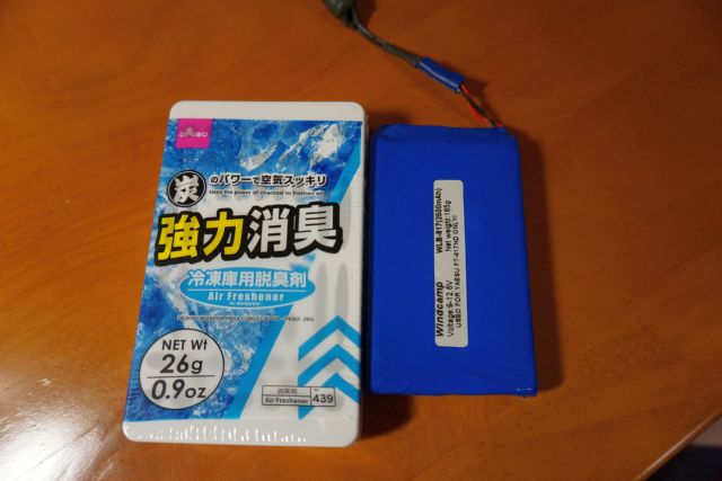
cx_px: 361
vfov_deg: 53.2
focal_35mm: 24
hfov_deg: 73.7
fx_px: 481
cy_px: 240
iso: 1600
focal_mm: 16
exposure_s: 1/160
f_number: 3.5
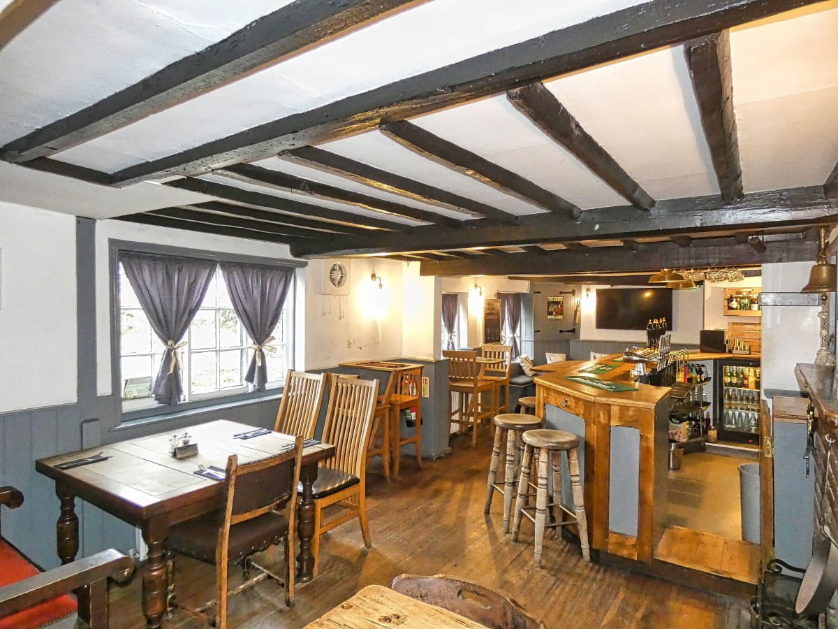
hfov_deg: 81.7
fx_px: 484
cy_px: 314
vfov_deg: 66.0
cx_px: 419
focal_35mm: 20
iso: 640
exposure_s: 1/60
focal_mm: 3.6
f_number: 2.8
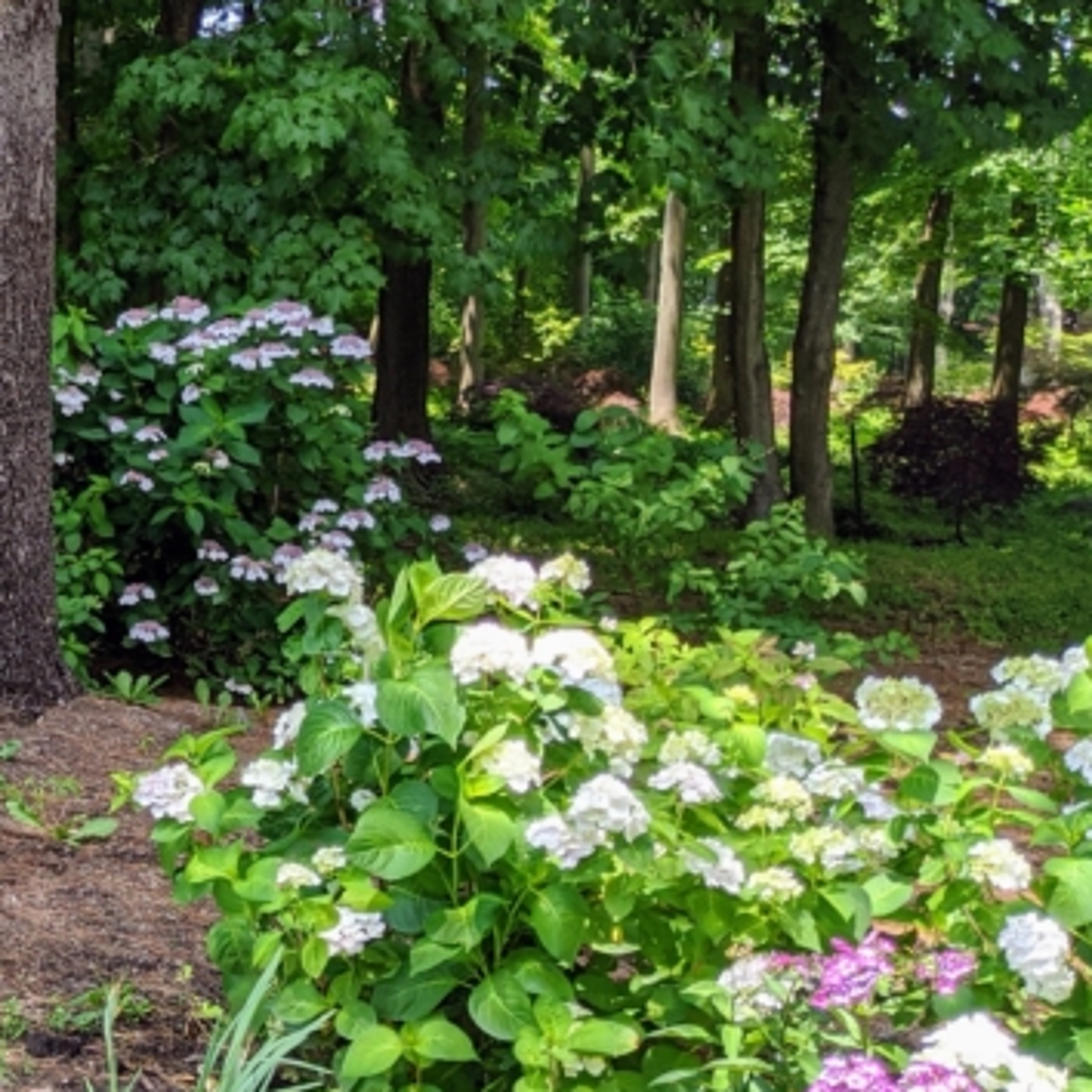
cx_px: -401
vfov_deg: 25.0
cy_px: 549
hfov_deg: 22.0
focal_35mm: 69
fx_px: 2463
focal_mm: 4.38
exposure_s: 1/711
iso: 46
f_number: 1.73
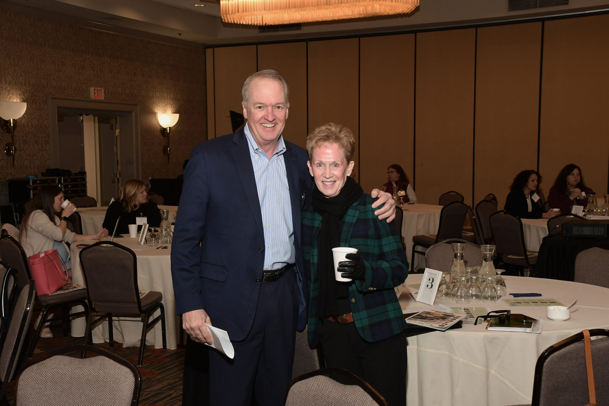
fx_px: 812
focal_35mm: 48
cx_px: 304
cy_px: 203
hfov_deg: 41.1
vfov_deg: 28.1
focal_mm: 32
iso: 640
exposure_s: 1/80
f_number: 7.1
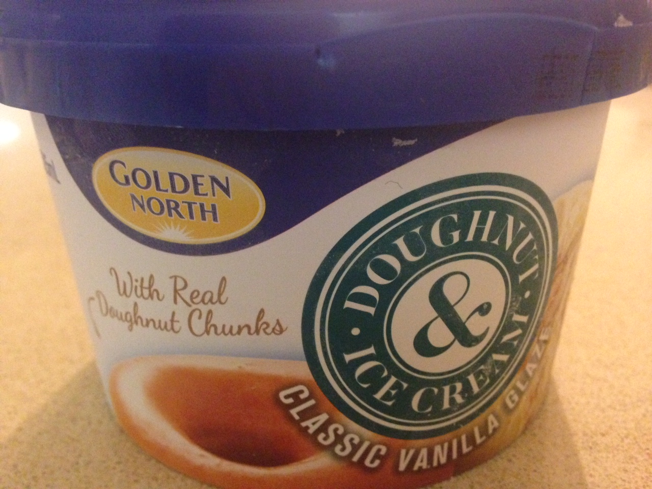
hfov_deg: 55.4
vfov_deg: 42.9
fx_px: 622
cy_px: 244
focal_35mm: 33
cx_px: 326
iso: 640
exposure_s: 1/17
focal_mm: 4.12
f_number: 2.4
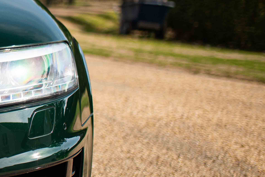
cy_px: 30
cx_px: -191
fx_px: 994
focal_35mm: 135
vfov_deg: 10.1
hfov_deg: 13.8
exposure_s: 1/1600
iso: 64
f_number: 1.4
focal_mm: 35
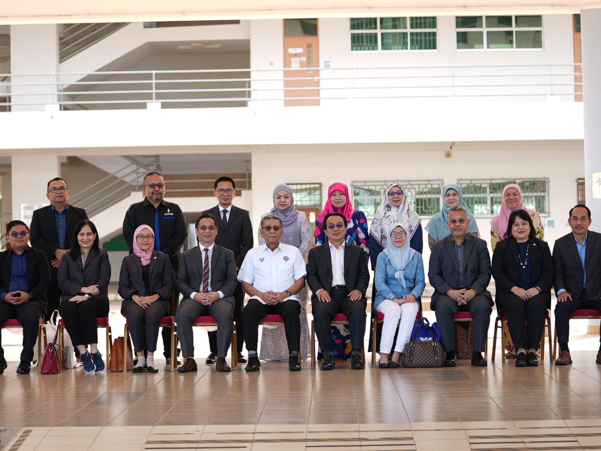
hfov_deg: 17.3
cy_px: 225
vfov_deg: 13.0
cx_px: 290
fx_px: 1980
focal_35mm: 114
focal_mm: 70
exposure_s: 1/160
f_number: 2.8
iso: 64
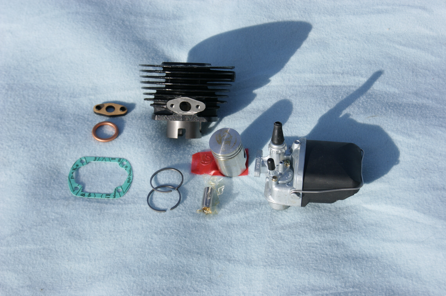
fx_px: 928
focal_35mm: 75
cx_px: 223
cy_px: 148
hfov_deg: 27.0
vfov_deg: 18.1
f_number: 6.3
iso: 100
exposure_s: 1/500
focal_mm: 50
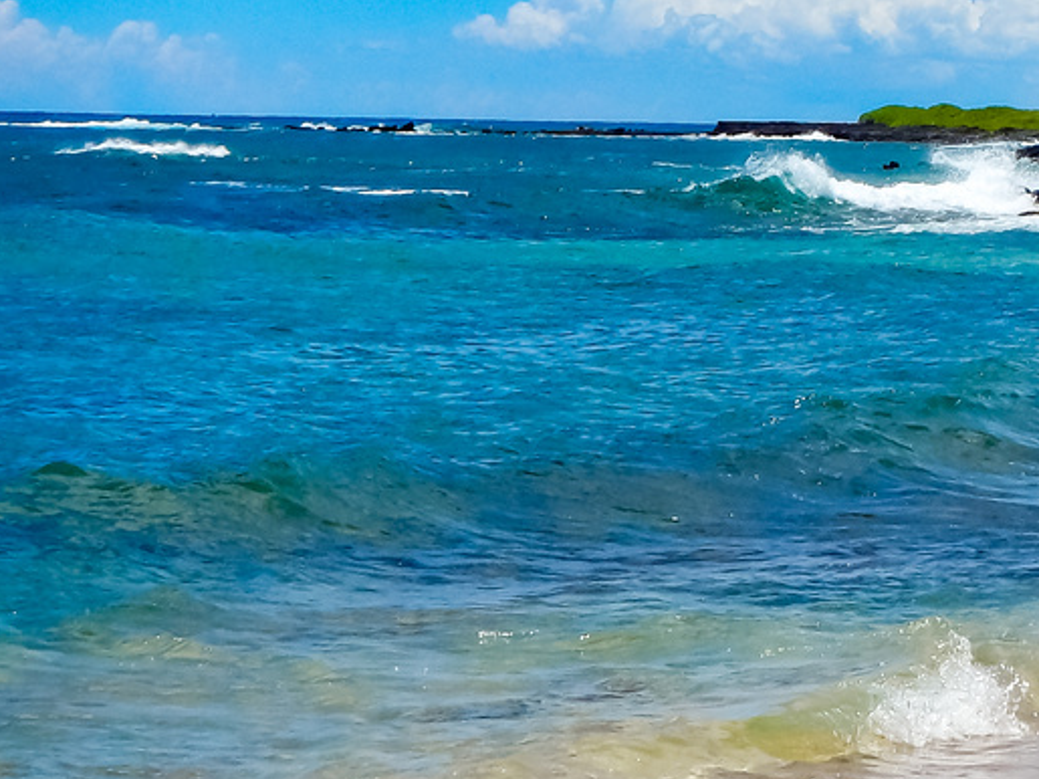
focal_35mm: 232
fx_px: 6962
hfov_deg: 8.4
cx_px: 1394
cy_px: 216
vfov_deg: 6.4
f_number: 4.4
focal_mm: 15
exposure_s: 1/1500
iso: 125
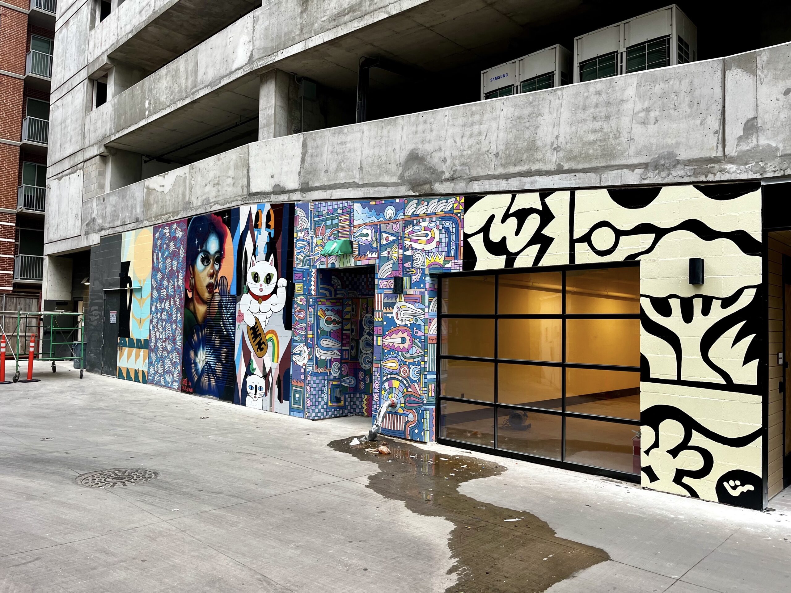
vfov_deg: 53.1
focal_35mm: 26
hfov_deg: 67.3
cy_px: 296
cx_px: 396
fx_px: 594
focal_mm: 5.1
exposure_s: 1/121
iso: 64
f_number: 1.6
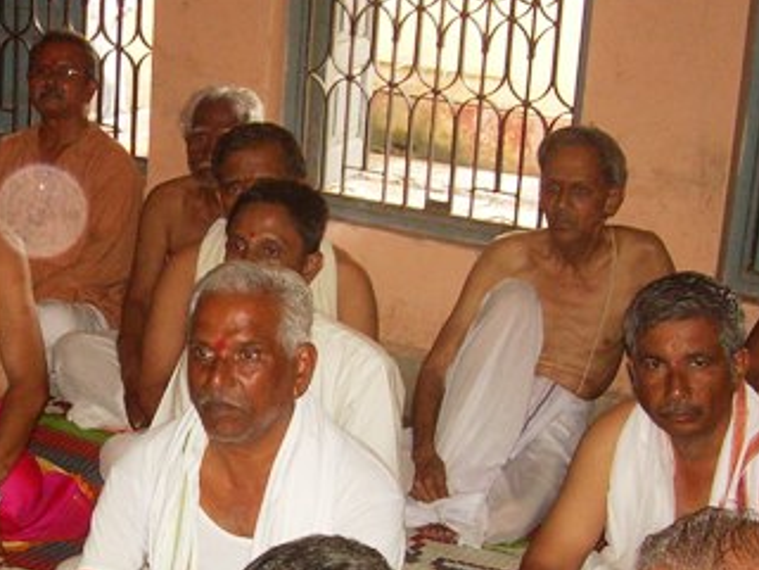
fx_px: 1798
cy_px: 347
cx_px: 66
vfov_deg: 18.0
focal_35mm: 82
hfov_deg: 23.2
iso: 168
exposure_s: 1/60
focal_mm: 6.7
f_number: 2.8
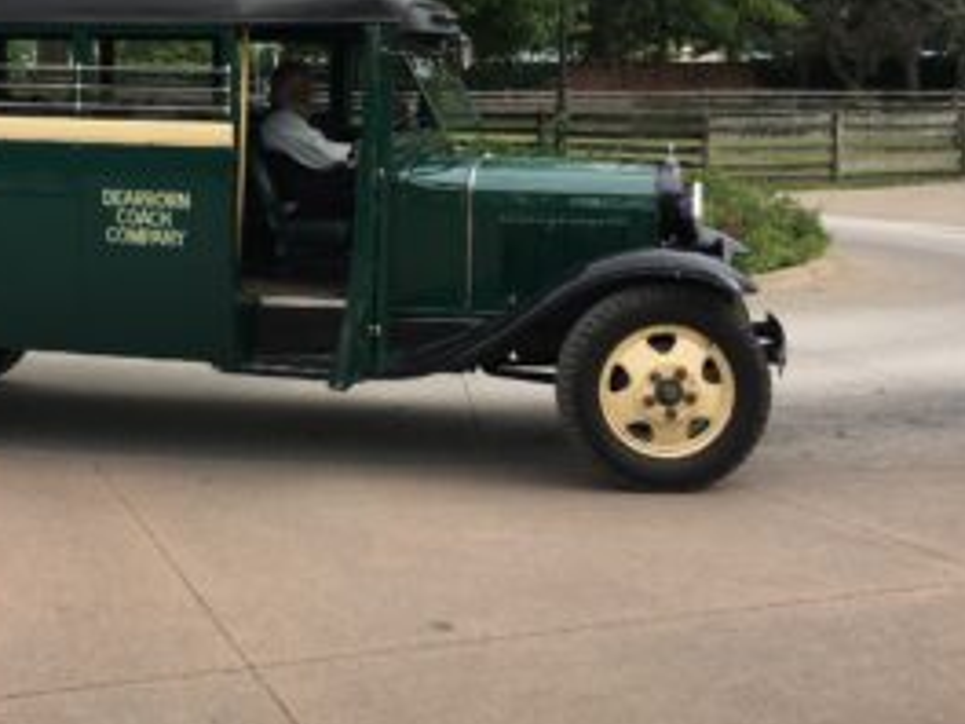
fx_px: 1533
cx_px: 219
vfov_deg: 26.0
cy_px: 122
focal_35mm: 55
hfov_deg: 34.1
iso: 25
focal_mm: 4.15
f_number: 2.2
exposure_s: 1/610
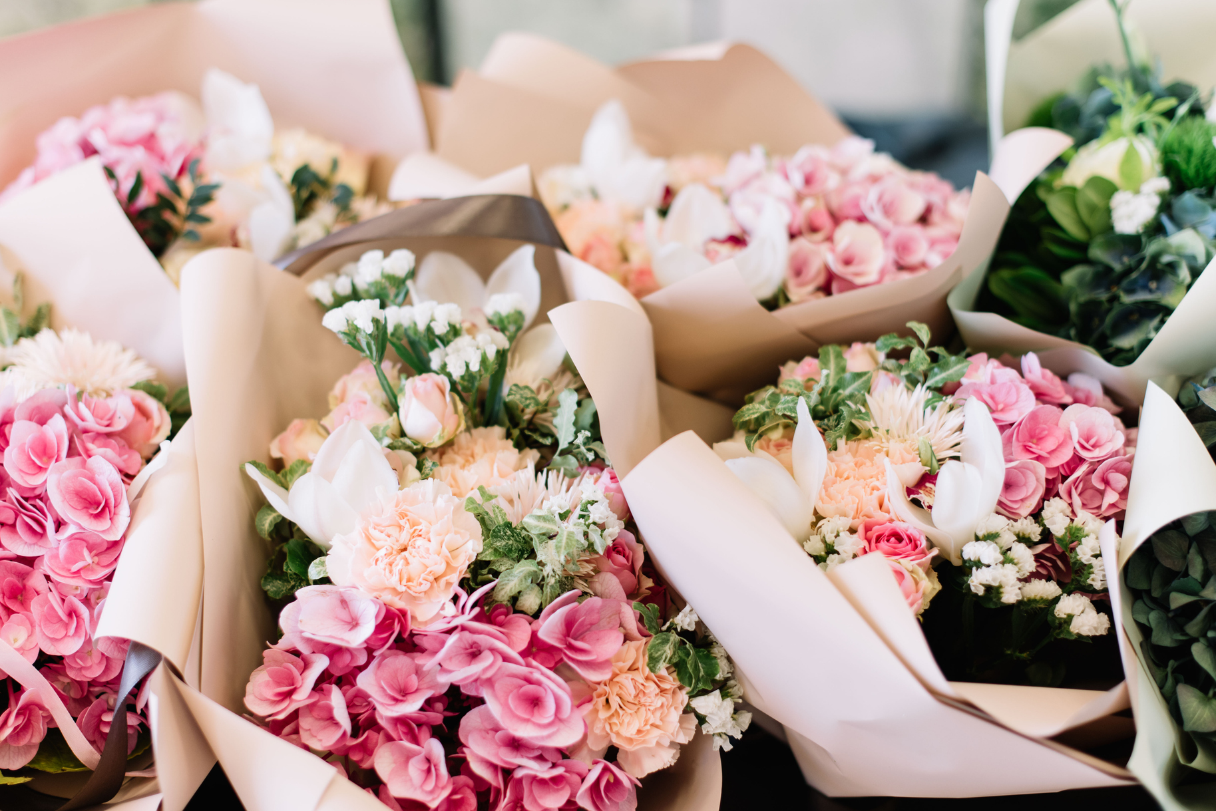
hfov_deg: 34.5
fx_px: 1959
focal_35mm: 58
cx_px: 607
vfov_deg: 23.4
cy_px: 416
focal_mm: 50
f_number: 2
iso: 250
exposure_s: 1/250
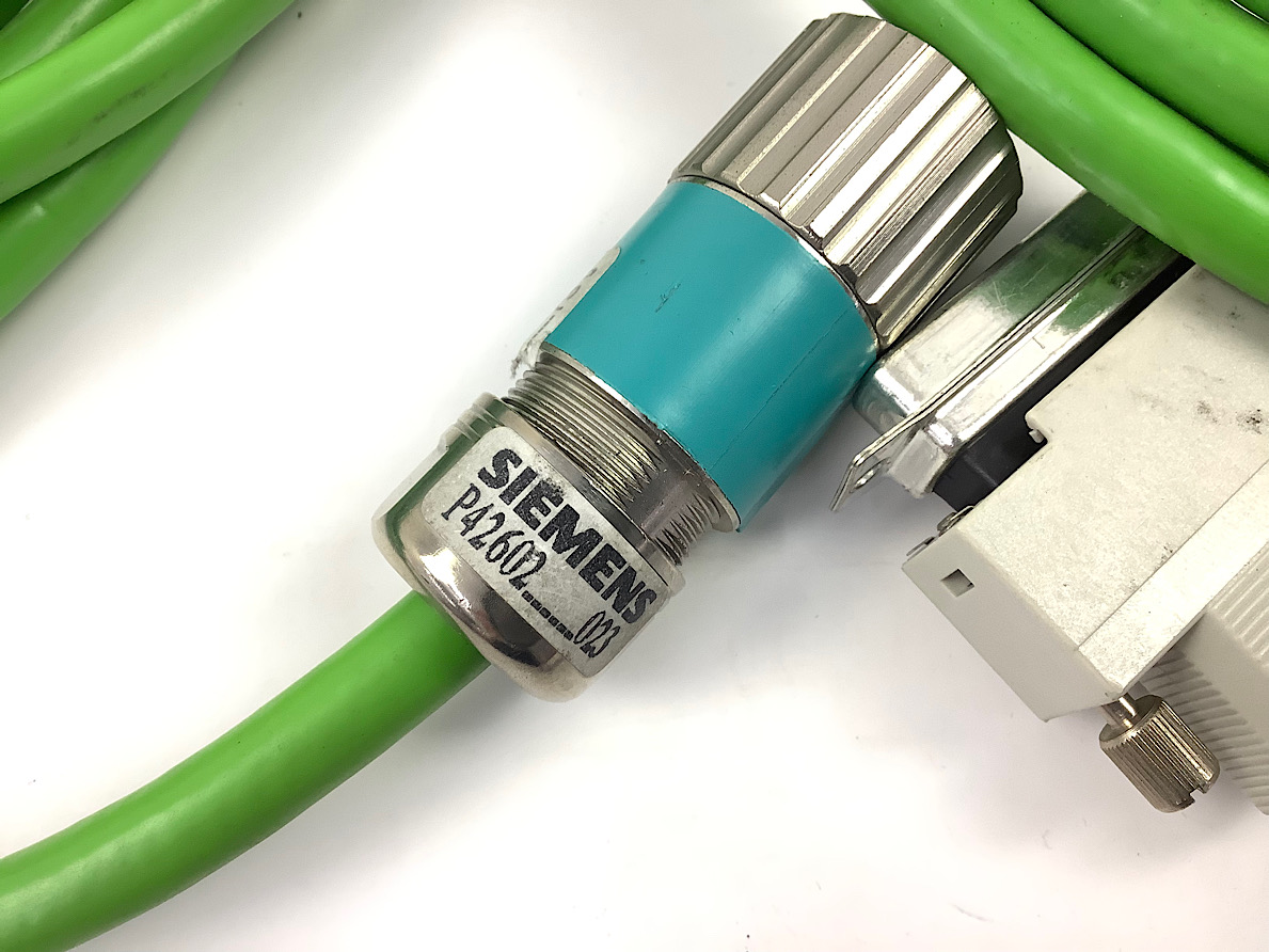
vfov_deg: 45.4
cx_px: 634
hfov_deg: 58.3
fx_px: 1137
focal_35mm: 31
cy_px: 476
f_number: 2.4
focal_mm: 3.3
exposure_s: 1/50
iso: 125
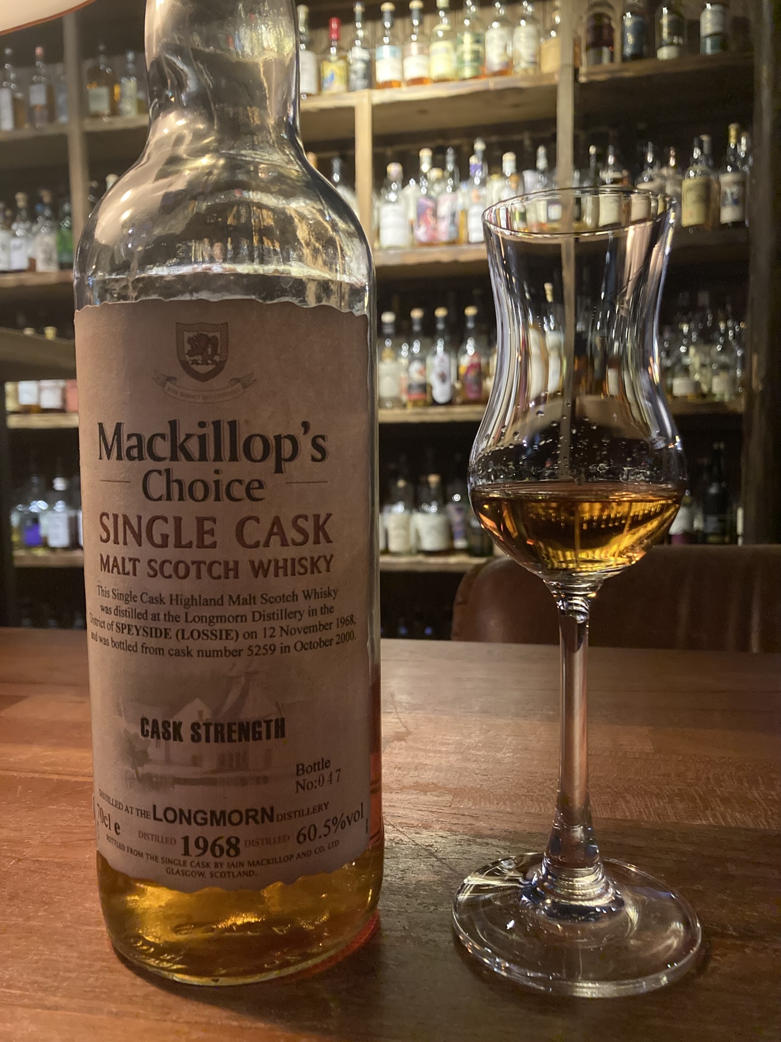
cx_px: 390
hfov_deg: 49.7
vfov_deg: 63.4
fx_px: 842
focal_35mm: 28
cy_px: 521
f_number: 1.8
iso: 640
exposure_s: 1/30
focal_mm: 3.99
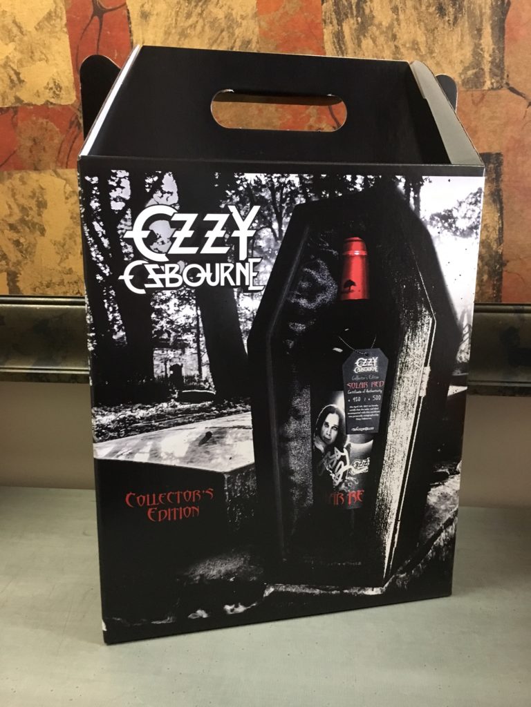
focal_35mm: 29
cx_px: 266
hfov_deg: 48.2
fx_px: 593
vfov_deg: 61.7
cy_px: 354
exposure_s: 1/15
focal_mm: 4.15
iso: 250
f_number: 2.2
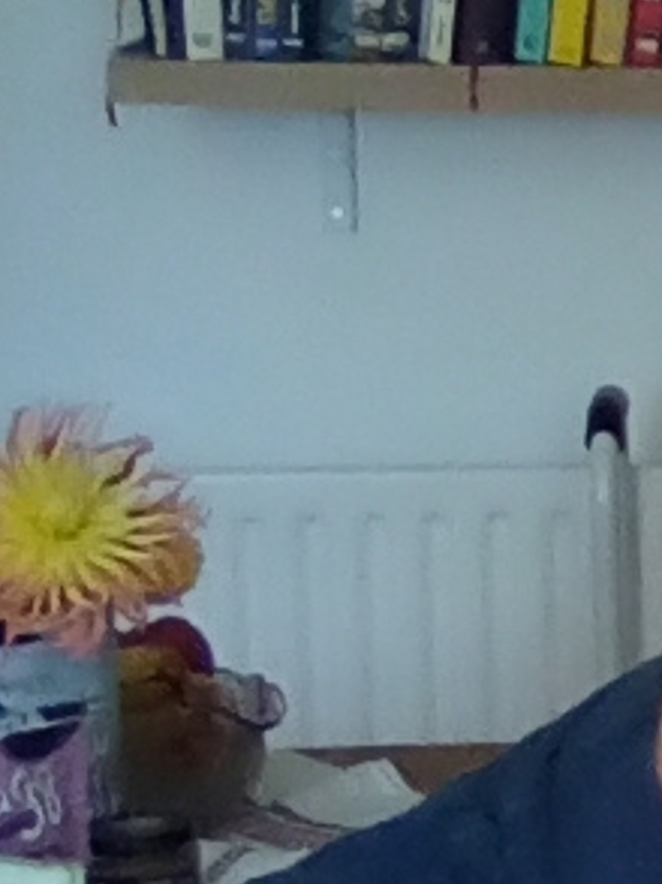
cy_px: 364
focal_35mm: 158
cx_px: 1787
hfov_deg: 8.3
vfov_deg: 12.5
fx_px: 4035
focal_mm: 2.27
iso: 119
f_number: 2.2
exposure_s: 1/40
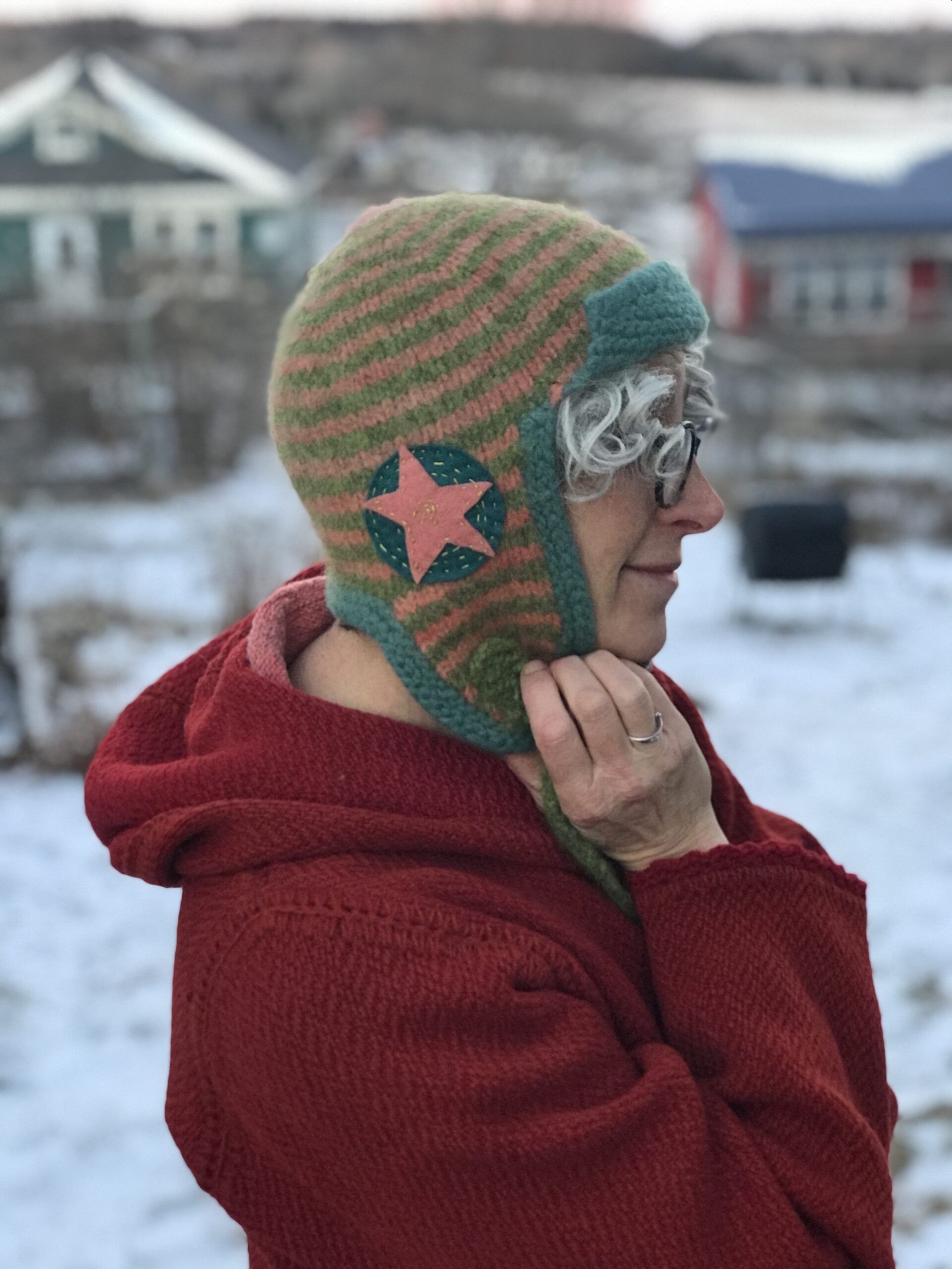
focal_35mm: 57
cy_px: 634
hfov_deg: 25.7
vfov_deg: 33.8
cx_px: 476
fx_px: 2090
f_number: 2.8
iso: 125
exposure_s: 1/60
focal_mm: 6.6
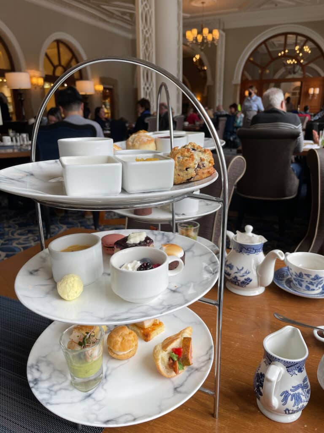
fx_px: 324
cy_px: 216
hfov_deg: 53.1
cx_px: 162
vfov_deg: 67.3
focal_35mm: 26
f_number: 1.6
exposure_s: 1/149
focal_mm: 4.2
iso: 32
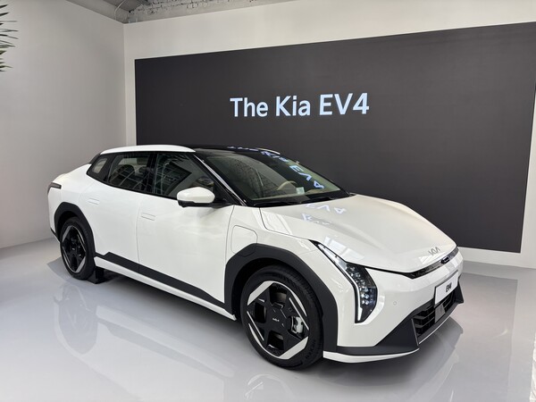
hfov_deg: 67.3
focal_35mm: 26
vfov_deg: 53.1
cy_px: 201
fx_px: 403
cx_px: 268
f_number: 1.6
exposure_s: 1/120
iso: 64
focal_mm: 5.96
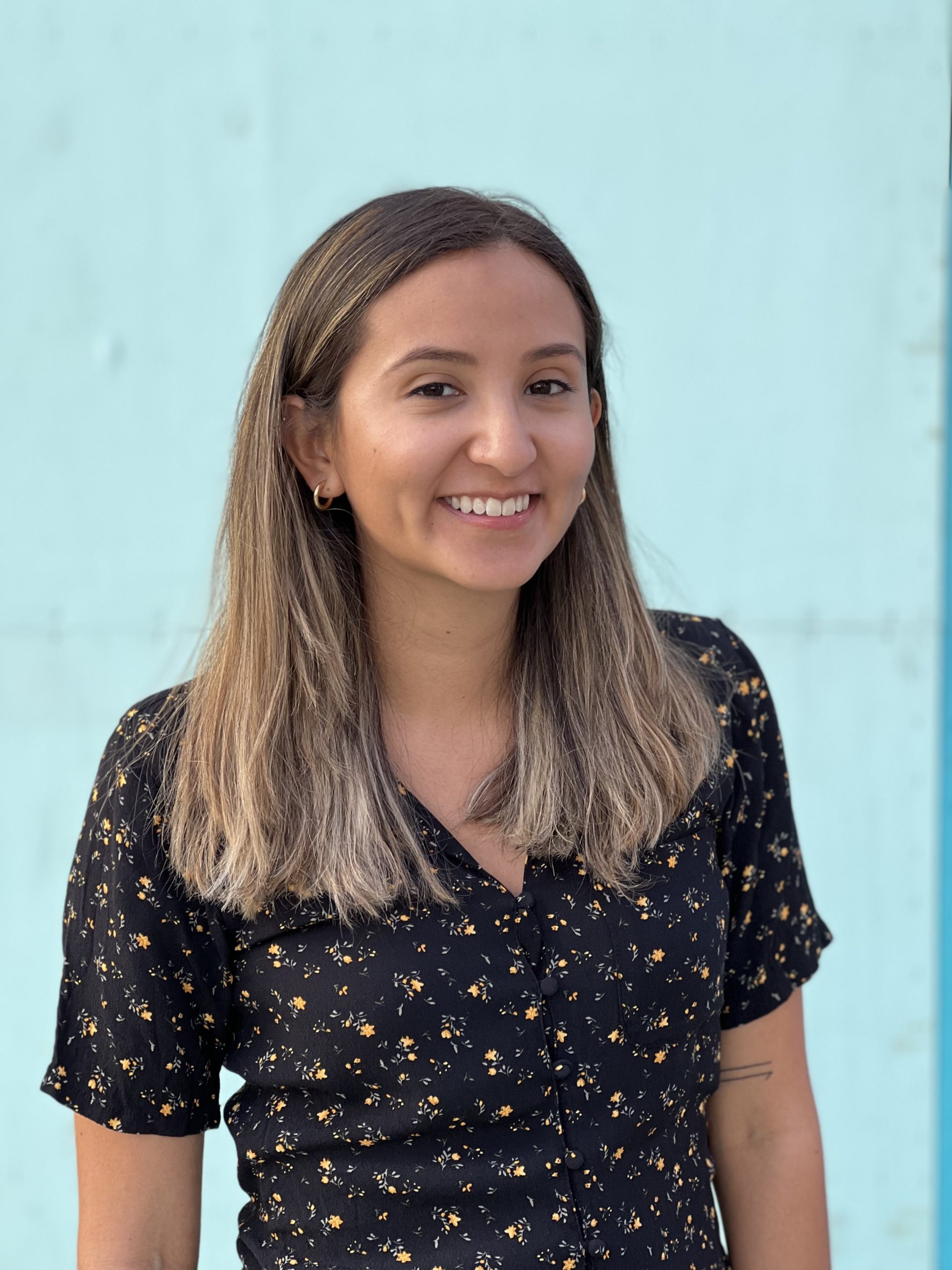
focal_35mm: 77
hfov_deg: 19.1
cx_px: 476
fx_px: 2824
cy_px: 635
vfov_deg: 25.3
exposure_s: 1/121
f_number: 2.8
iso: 40
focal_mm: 9
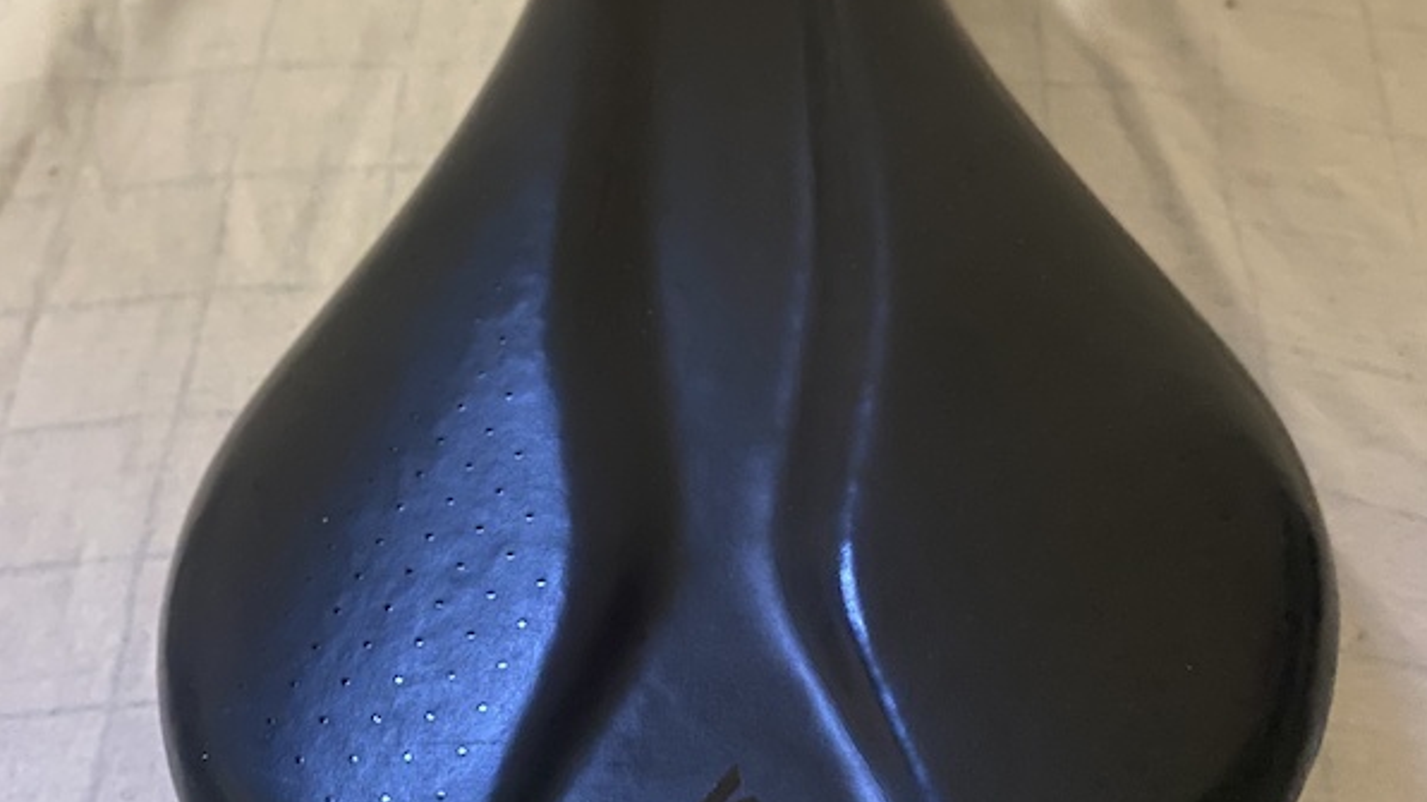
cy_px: 256
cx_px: 716
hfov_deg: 52.8
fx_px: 1438
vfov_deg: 30.9
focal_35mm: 38
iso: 1250
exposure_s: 1/15
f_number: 1.8
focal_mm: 4.25
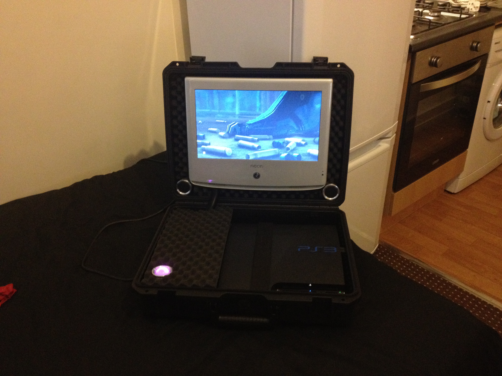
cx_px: 251
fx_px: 508
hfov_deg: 52.6
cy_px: 188
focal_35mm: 35
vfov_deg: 40.7
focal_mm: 4.28
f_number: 2.4
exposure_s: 1/15
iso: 500
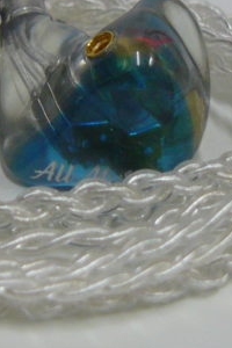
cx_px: -39
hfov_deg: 10.5
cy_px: 101
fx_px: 1237
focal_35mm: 128
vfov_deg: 16.0
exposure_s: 1/30
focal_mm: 6
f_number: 2.8
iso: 160
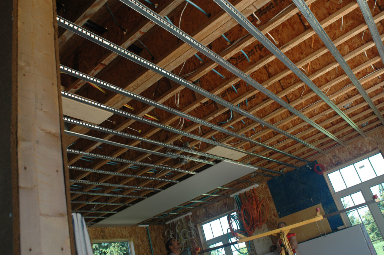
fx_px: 320
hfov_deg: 62.0
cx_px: 192
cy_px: 128
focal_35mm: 30
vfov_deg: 43.5
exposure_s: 1/160
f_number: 6.3
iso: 400
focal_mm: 20
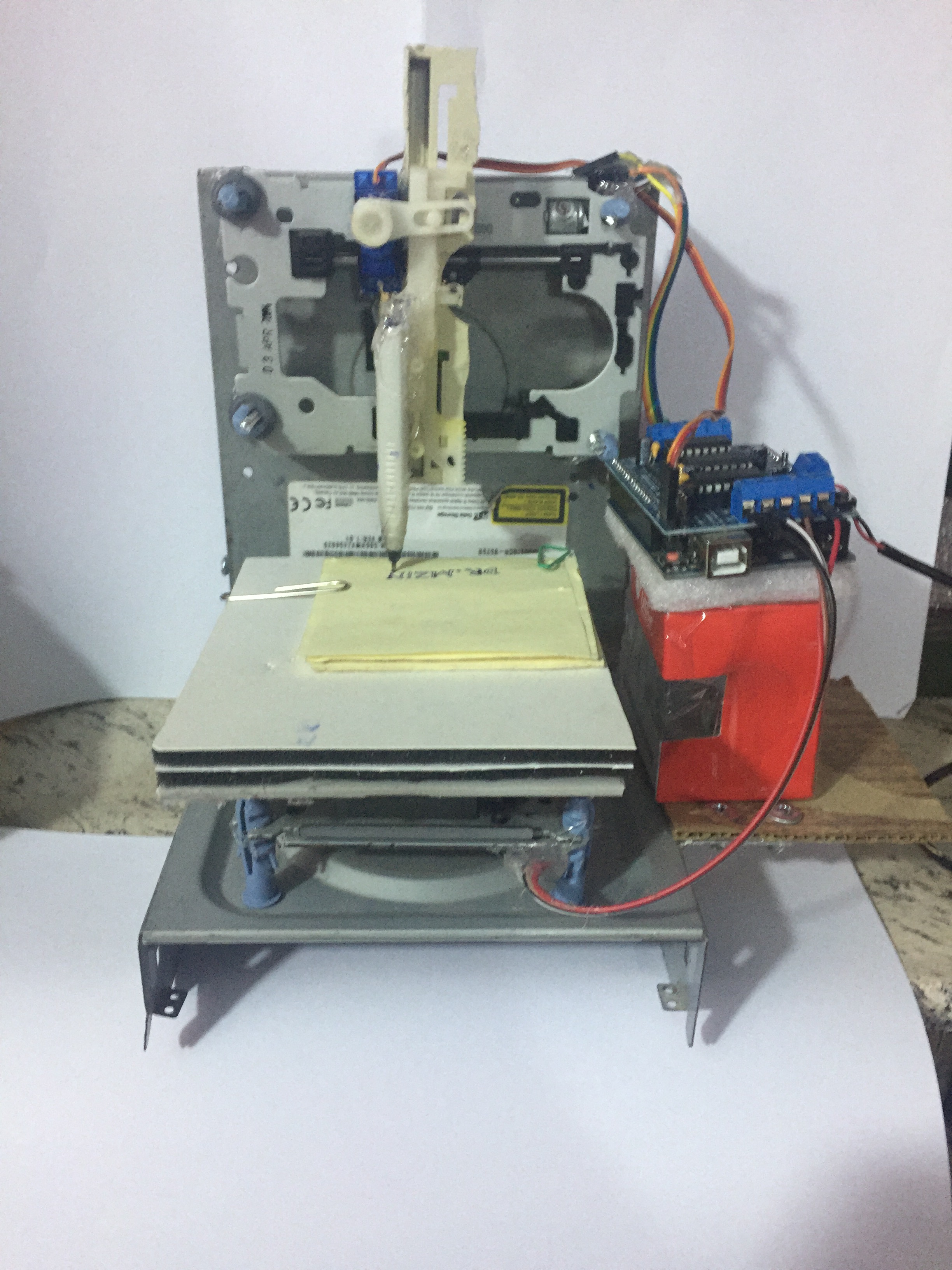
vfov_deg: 61.7
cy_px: 635
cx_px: 476
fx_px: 1063
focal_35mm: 29
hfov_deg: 48.2
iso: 250
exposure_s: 1/20
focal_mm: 4.15
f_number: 2.2
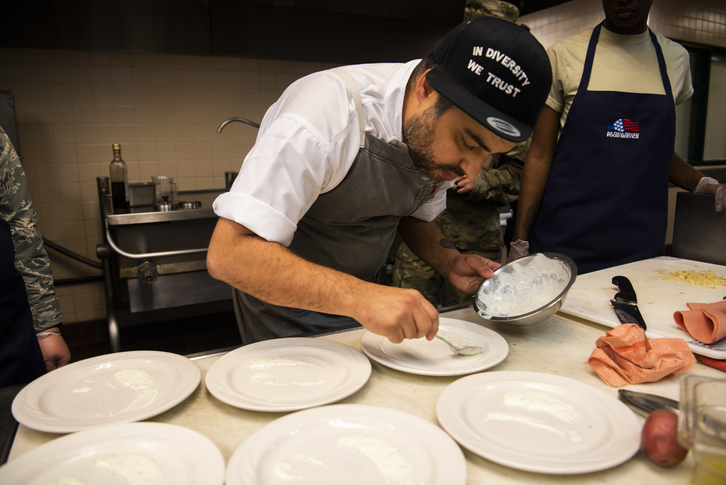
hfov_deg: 69.4
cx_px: 363
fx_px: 525
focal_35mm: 26
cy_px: 242
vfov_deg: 49.6
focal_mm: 26
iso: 640
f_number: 4
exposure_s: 1/100
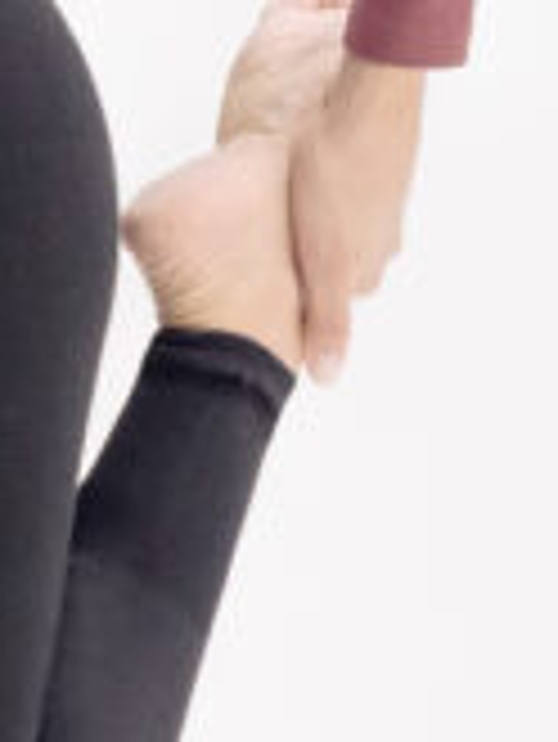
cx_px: -400
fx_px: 10668
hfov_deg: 3.0
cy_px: 144
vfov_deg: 4.0
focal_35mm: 497
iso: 320
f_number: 3.2
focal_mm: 40
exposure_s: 1/80
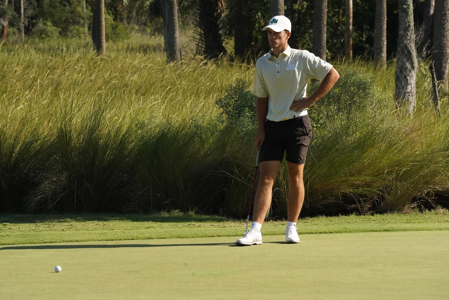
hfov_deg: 10.3
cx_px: 224
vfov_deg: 6.9
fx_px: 2494
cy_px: 150
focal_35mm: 200
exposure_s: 1/8000
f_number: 10
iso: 8000
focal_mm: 200
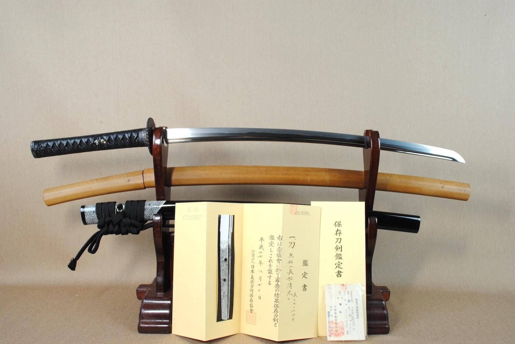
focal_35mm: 33
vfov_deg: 40.1
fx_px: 473
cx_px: 258
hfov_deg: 57.2
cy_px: 172
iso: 200
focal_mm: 22
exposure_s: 1/2
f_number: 11
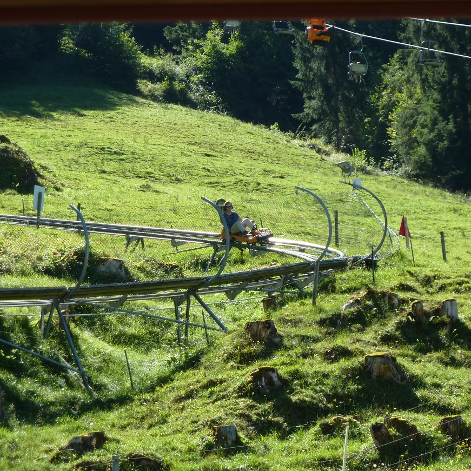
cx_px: 255
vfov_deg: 9.8
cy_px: 240
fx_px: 2756
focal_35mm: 179
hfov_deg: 9.8
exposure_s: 1/200
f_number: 4.5
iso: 80
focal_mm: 24.1
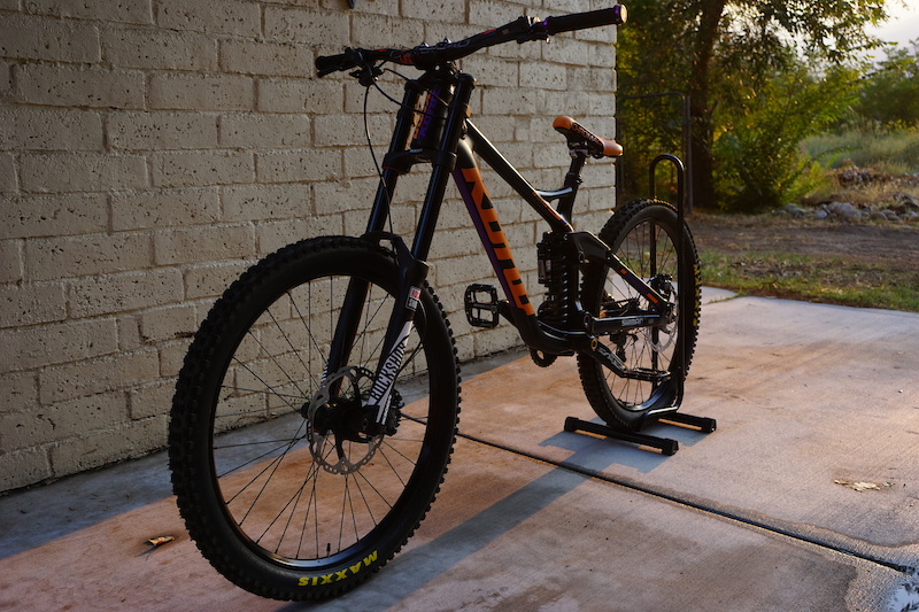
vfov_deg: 40.0
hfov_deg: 57.2
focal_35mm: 33
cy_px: 306
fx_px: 842
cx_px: 460
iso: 250
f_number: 5.6
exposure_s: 1/160
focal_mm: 33
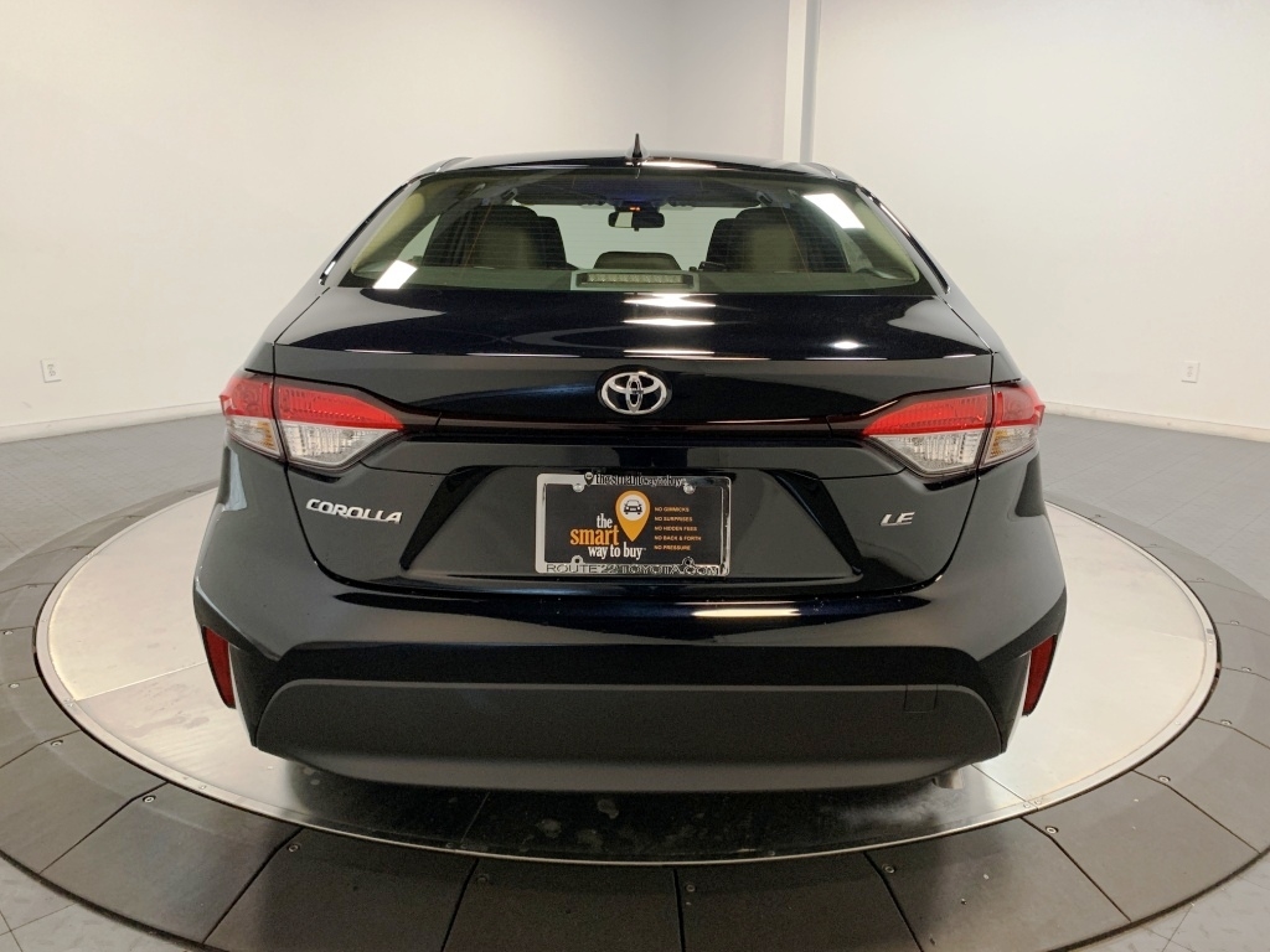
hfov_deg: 67.3
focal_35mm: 26
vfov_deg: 53.1
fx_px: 954
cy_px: 476
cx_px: 635
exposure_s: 1/60
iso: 250
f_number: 1.8
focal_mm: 4.25
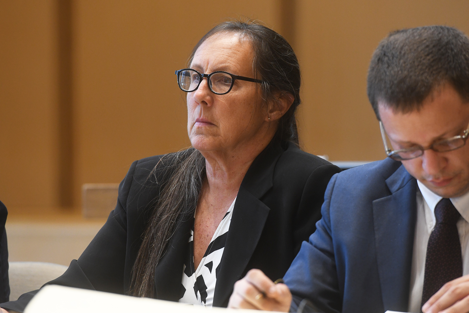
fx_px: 2605
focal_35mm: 200
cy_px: 156
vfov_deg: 6.9
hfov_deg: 10.3
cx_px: 234
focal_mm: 200
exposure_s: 1/60
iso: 1600
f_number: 4.5
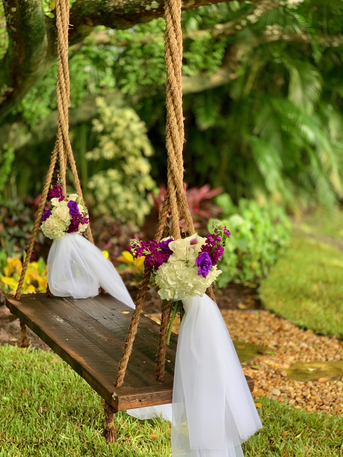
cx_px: 172
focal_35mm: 52
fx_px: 687
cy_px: 228
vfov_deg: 36.8
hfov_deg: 28.0
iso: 50
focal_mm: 6
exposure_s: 1/122
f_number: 2.4
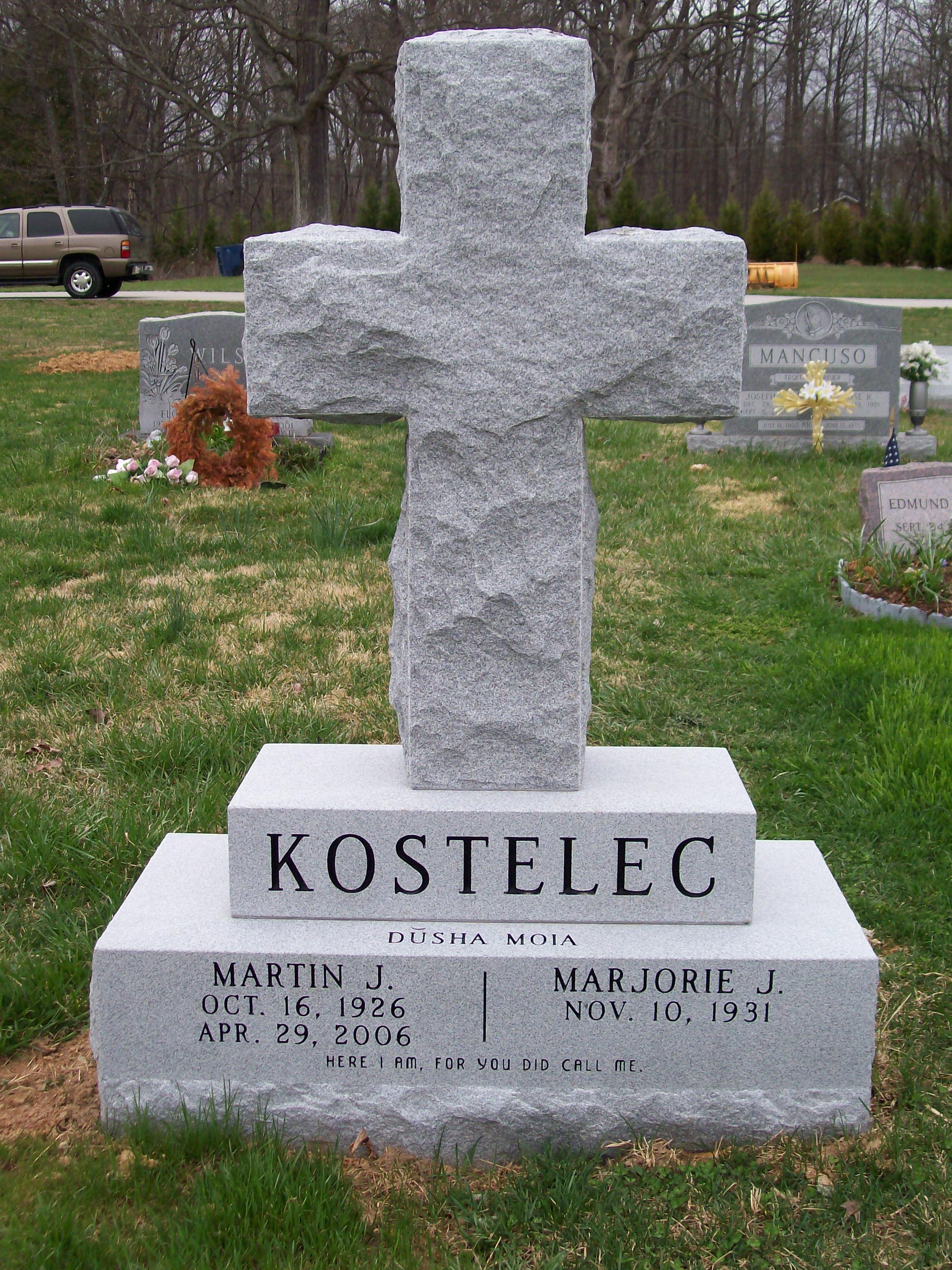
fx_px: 1650
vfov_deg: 42.1
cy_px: 635
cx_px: 476
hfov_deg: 32.2
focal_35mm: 45
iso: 80
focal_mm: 7.6
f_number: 3
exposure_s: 1/493
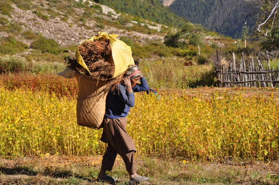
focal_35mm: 78
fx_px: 604
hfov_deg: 26.0
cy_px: 92
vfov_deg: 17.4
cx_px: 140
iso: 200
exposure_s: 1/400
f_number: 10
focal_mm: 52
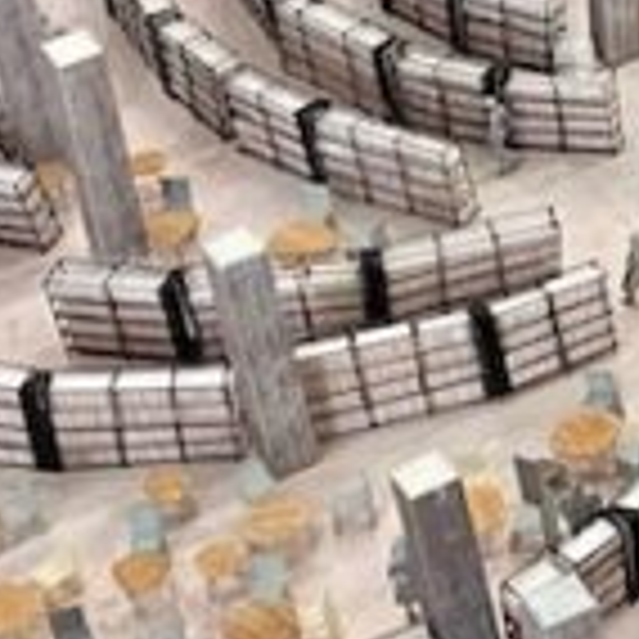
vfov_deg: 11.0
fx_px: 3279
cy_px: -34
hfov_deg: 9.8
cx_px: 1557
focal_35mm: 157
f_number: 1.8
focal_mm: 3.99
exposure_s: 1/50
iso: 80
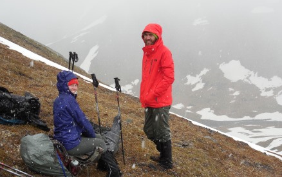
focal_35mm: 52
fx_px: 400
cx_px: 139
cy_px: 81
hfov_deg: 38.9
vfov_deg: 24.9
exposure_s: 1/250
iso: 125
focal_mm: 8.7
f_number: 4
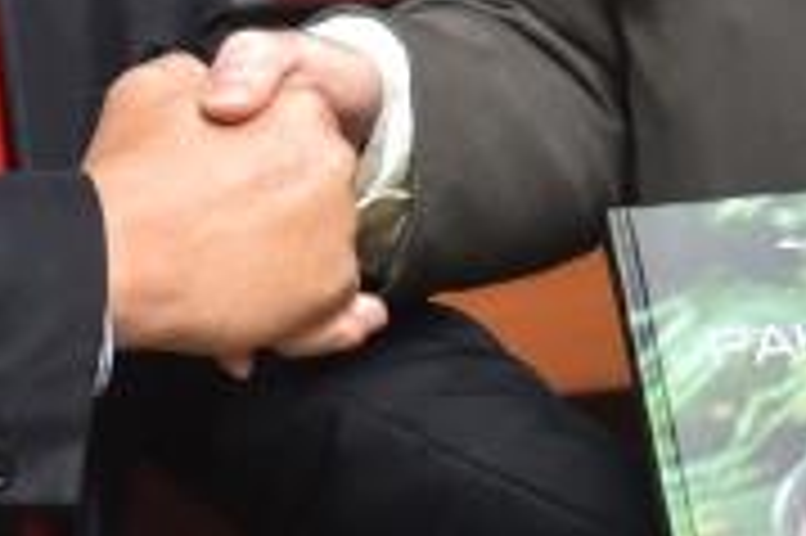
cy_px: -444
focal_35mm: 355
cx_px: 536
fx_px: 7941
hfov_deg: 5.8
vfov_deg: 3.8
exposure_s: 1/200
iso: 400
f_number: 3.2
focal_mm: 62
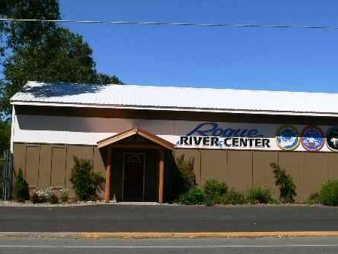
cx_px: 184
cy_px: 116
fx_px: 557
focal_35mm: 57
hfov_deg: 33.8
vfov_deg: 25.7
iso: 80
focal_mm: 6.6
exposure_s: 1/640
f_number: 5.6
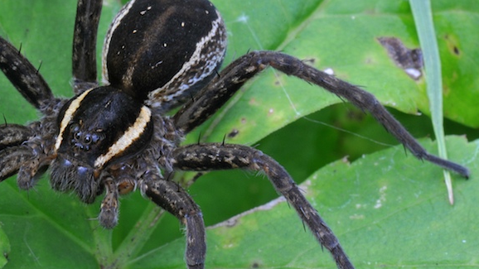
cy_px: 197
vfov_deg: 3.6
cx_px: 109
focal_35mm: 334
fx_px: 4242
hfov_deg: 6.5
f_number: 14
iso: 640
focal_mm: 180
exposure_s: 1/3
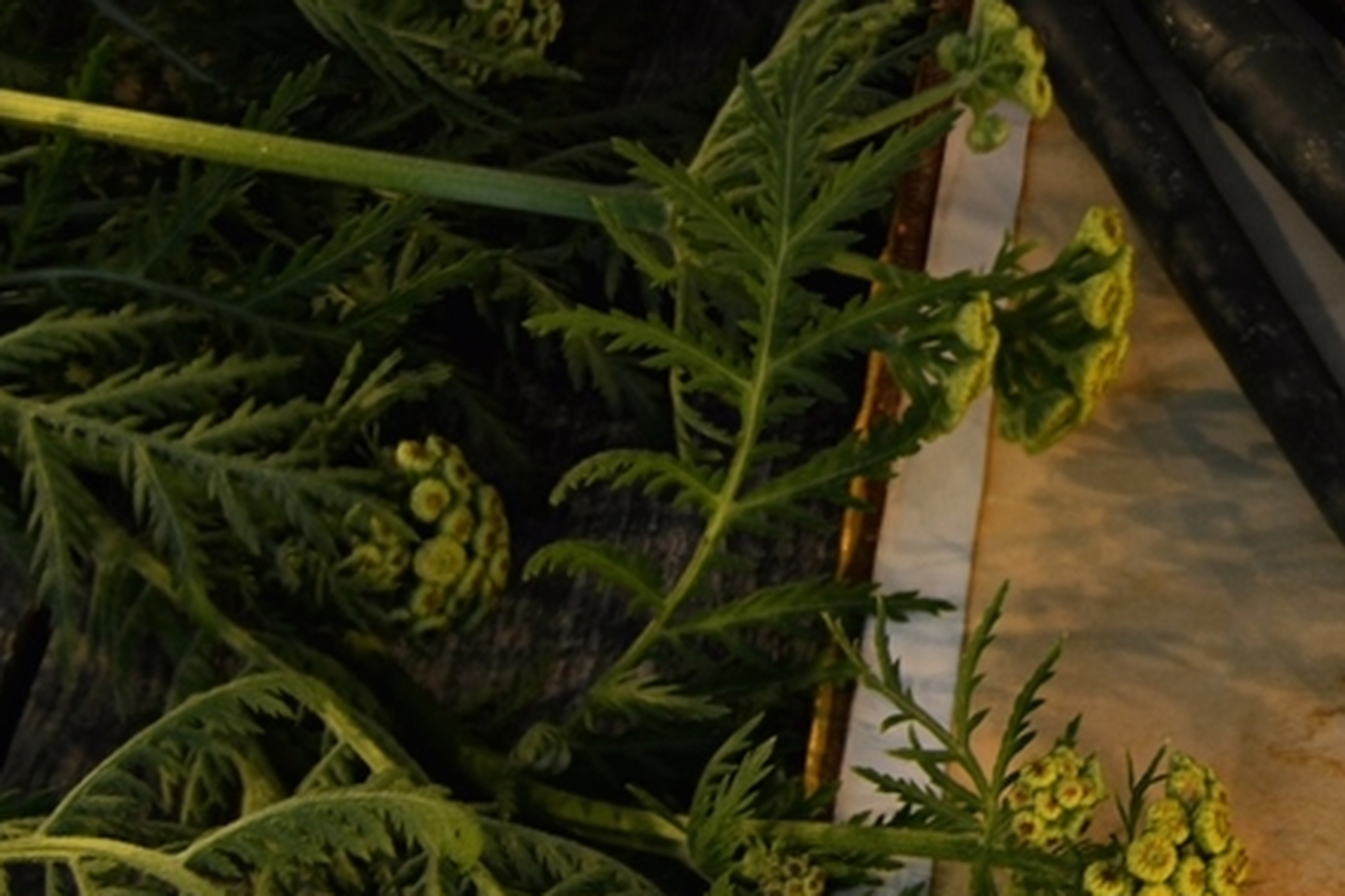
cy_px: -170
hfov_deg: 11.3
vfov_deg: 7.7
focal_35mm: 176
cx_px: 1929
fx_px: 6573
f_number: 5
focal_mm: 52
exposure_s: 1/1.25
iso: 125
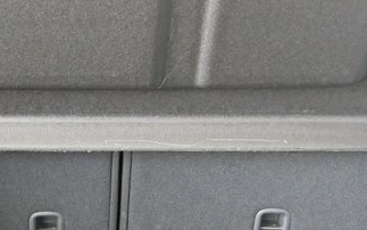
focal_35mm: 94
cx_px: 51
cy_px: 255
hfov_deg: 21.7
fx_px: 940
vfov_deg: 13.6
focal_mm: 14
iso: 3200
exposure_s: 1/25
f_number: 3.6
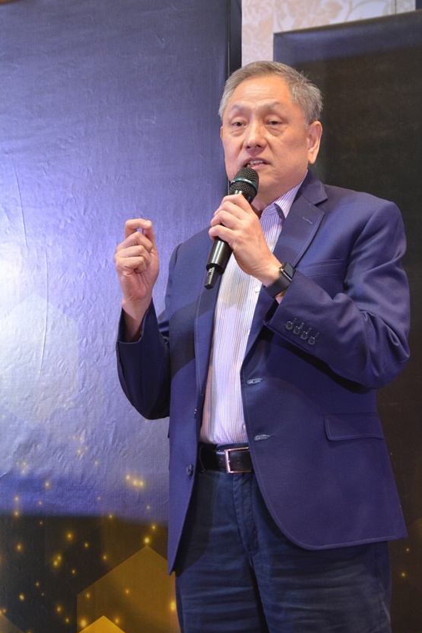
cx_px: 247
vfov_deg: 19.9
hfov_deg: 13.3
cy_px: 308
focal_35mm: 103
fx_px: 1804
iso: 1100
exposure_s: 1/30
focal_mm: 55
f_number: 5.6
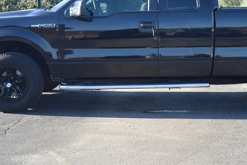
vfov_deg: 18.5
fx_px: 501
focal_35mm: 73
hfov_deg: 27.6
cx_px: 158
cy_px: 40
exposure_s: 1/125
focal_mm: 26
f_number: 5.6
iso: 100
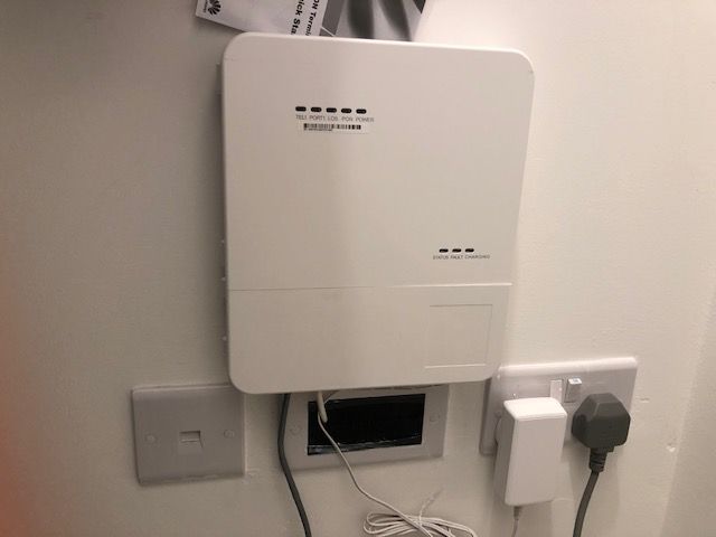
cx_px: 358
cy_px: 268
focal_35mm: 28
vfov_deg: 49.7
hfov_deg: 63.4
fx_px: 579
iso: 40
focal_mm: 4
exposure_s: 1/25
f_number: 1.8
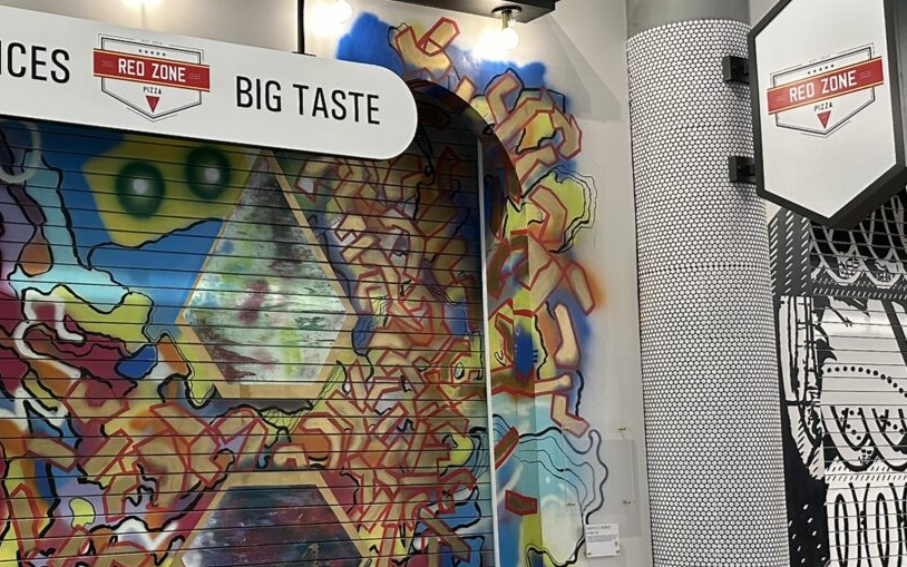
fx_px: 1187
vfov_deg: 26.9
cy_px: 294
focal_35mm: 48
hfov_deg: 40.4
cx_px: 208
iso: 200
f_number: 1.78
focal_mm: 6.86
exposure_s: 1/120
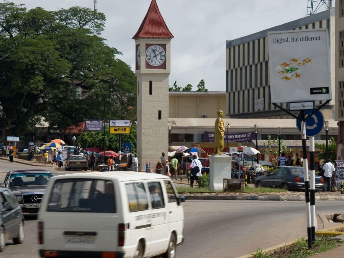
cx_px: 193
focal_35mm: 166
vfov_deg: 8.9
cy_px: 129
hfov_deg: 11.9
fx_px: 1650
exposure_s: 1/30
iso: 100
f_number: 11
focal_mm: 102
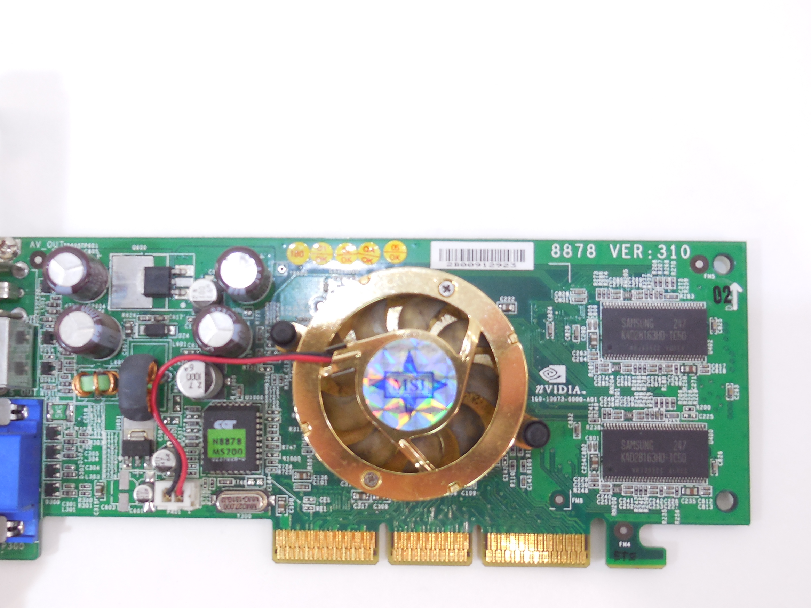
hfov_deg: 52.6
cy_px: 365
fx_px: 820
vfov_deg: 40.5
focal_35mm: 35
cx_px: 373
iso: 125
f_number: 3.1
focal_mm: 4.5
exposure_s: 1/40
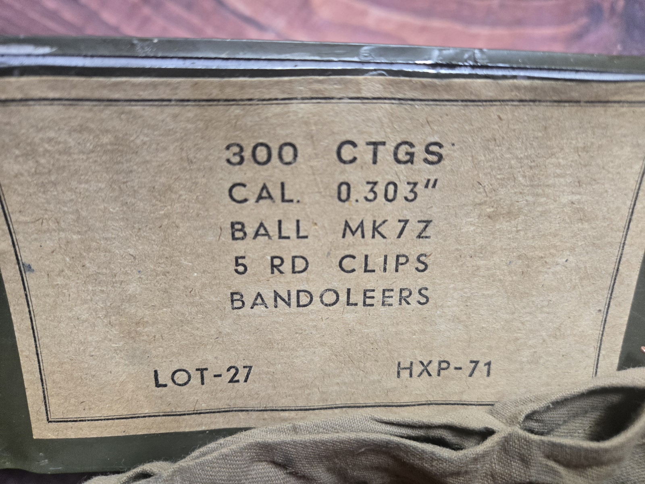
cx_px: 322
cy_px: 242
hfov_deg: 73.9
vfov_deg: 58.9
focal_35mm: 23
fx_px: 429
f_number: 1.8
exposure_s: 1/120
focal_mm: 5.4
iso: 320
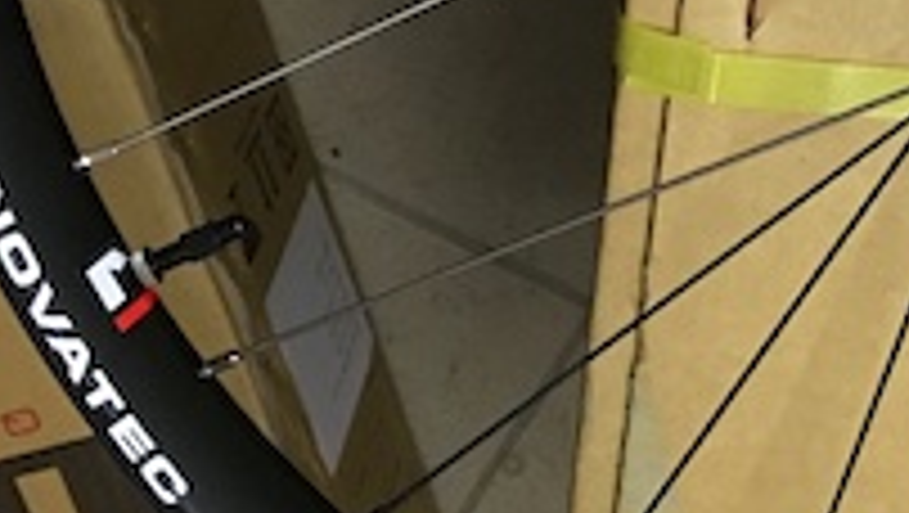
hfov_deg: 16.1
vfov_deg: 9.5
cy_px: -202
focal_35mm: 125
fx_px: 3015
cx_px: 1256
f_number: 2.2
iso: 160
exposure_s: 1/33
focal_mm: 4.15
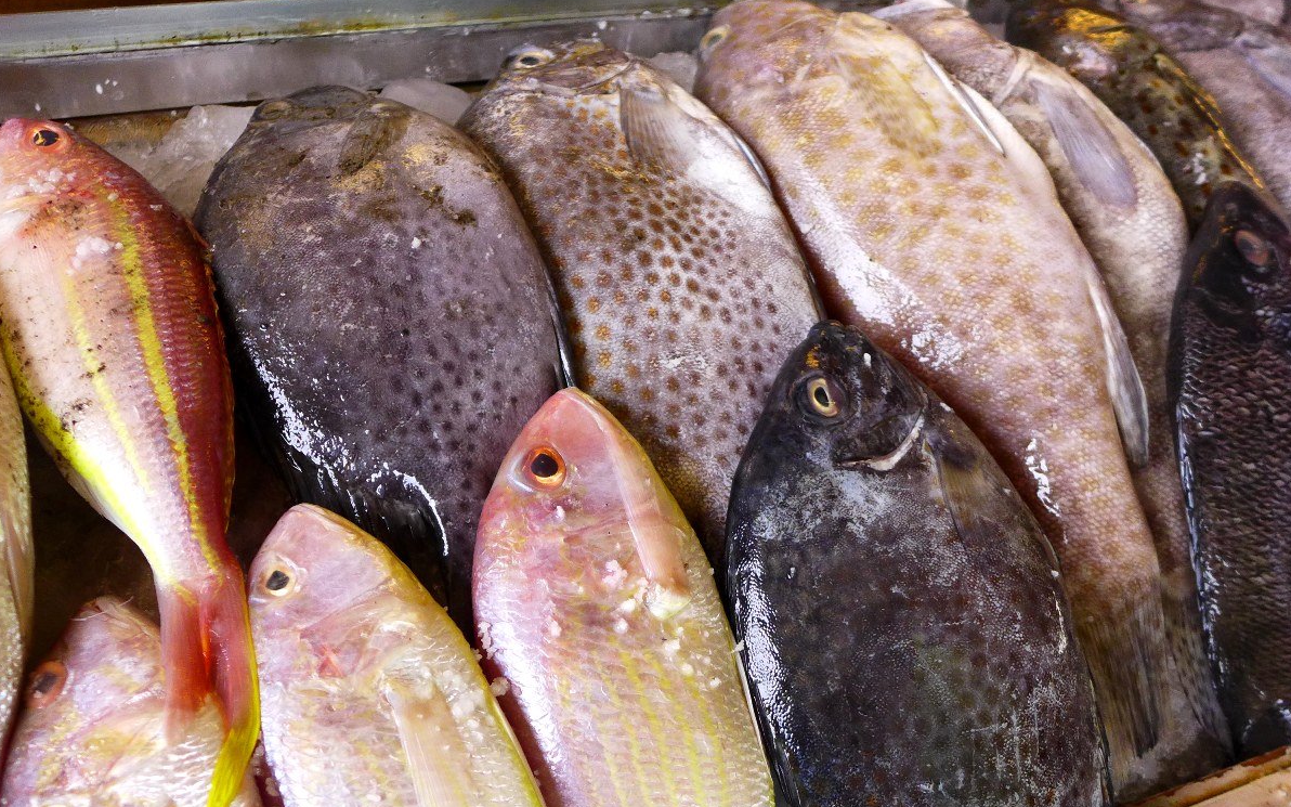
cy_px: 543
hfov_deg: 60.9
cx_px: 535
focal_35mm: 31
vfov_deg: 40.1
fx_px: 1091
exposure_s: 1/100
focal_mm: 4.7
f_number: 1.4
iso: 250
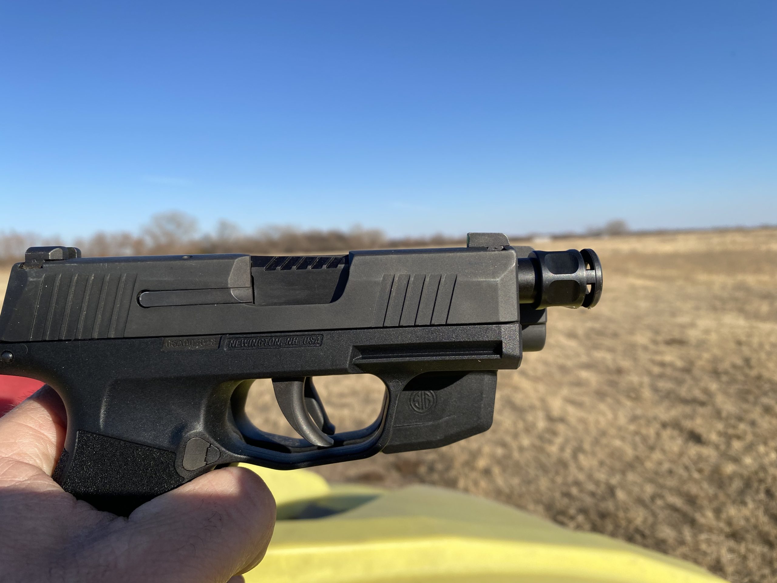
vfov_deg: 53.1
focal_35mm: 26
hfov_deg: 67.3
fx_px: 584
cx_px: 388
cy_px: 292
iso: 32
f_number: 1.8
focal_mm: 4.25
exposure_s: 1/2817
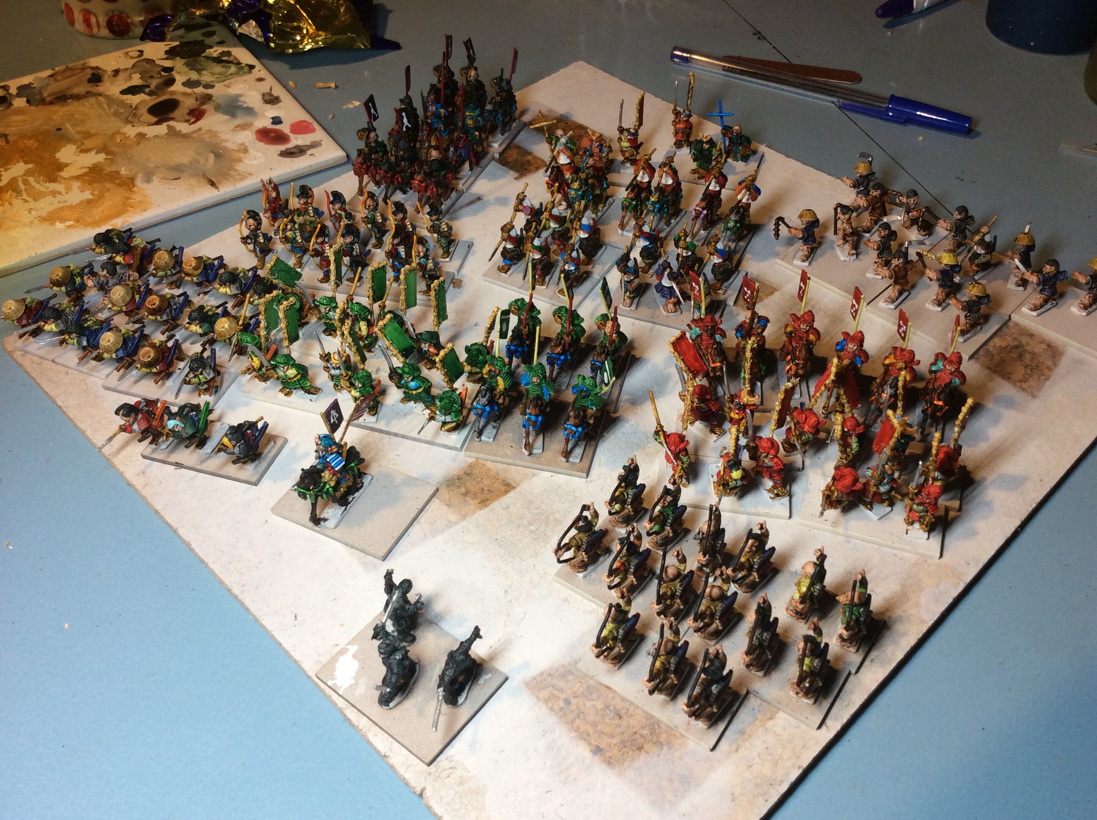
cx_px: 548
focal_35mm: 32
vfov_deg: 44.1
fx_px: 1013
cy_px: 410
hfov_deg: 56.9
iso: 40
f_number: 2.4
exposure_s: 1/25
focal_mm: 3.3
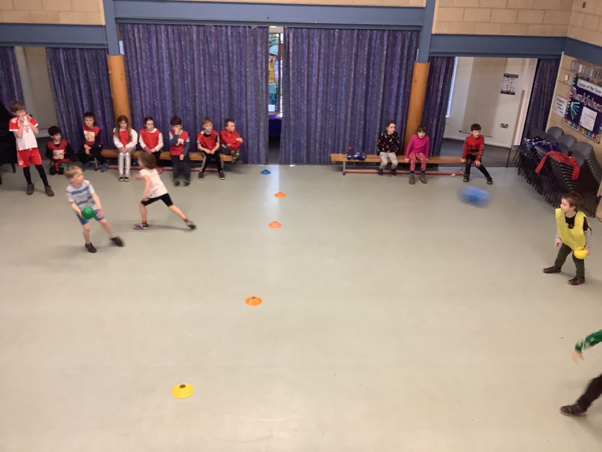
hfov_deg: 58.4
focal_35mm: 31
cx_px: 301
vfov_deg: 45.4
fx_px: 539
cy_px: 226
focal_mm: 3.3
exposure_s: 1/50
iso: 160
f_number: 2.4
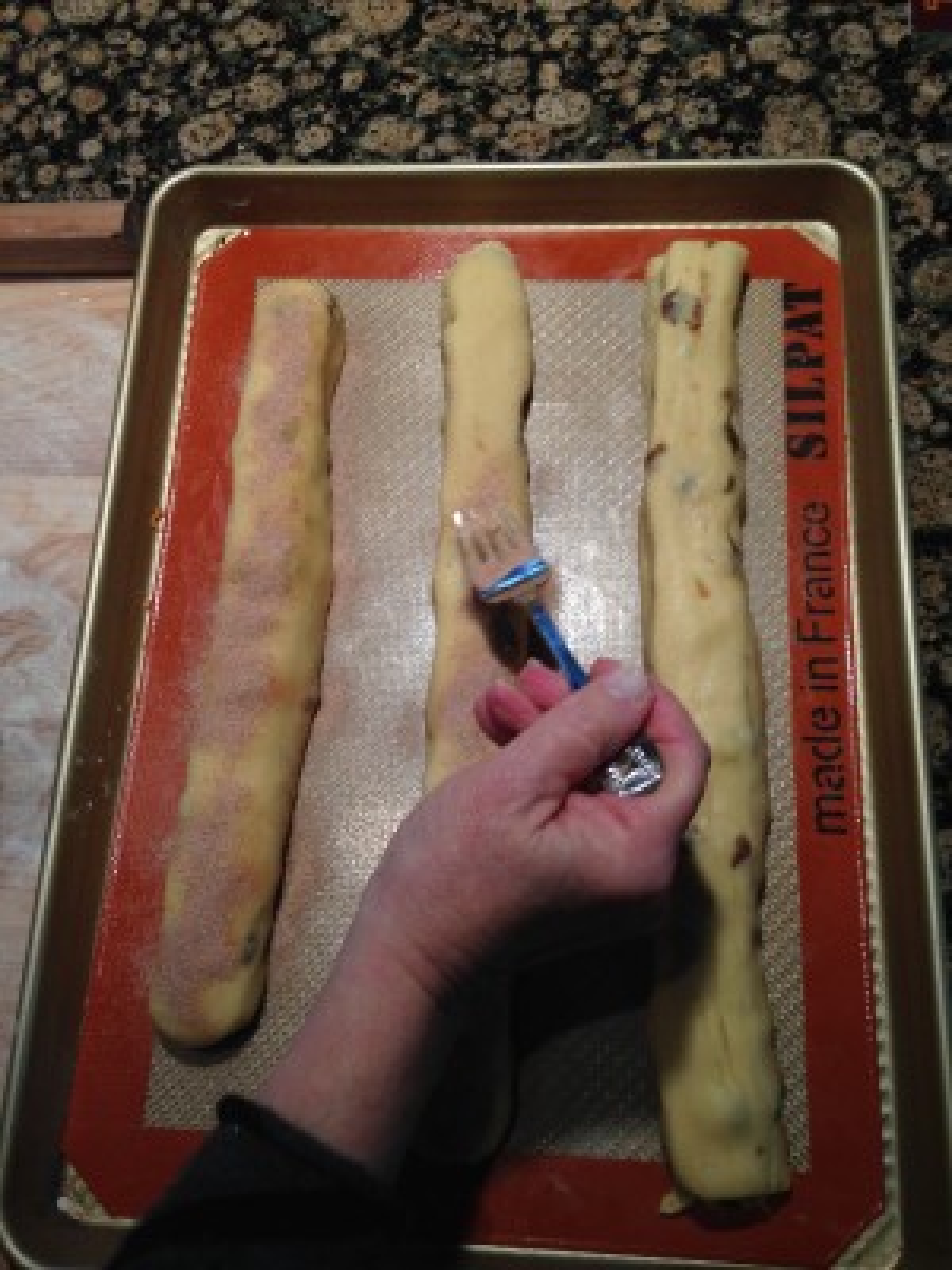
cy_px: 635
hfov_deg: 42.9
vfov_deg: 55.4
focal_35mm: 33
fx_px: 1210
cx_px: 476
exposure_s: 1/60
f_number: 2.4
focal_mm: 4.12
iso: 50
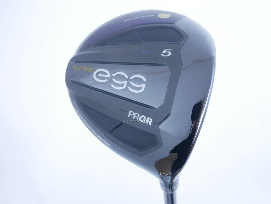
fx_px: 392
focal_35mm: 50
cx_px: 136
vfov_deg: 29.1
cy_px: 102
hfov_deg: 38.2
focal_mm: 25
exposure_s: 1/50
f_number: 4.5
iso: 1600
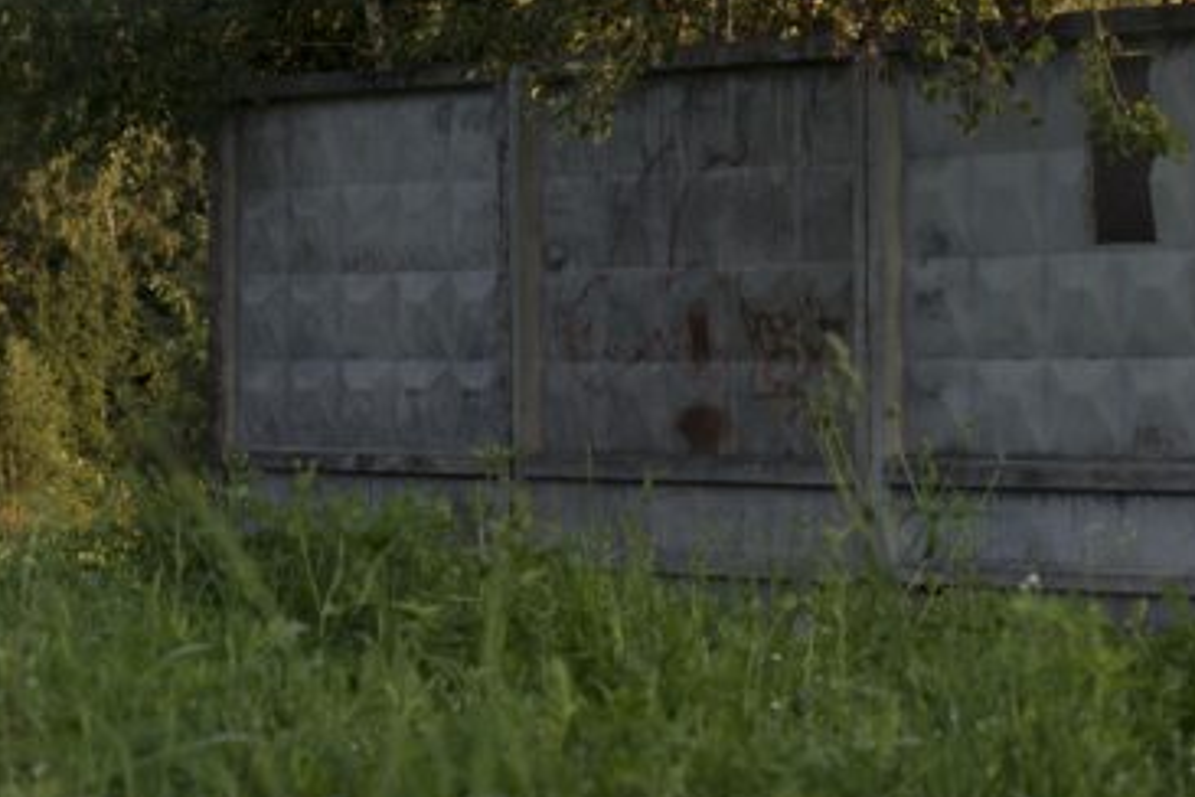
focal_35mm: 126
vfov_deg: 10.6
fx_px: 4182
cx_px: 875
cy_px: -286
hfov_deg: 16.2
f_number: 5.6
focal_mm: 45
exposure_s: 1/80
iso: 64
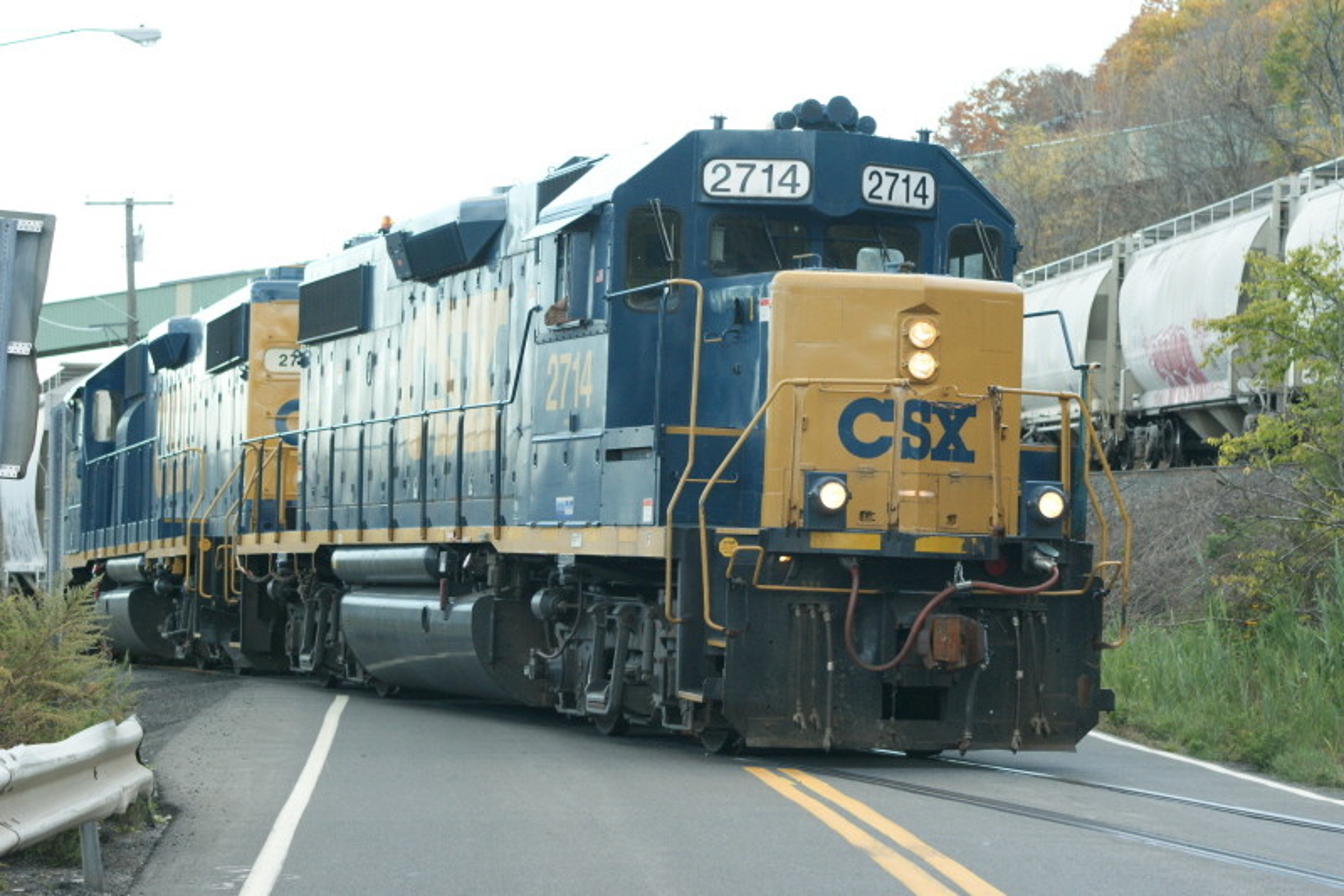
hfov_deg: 19.5
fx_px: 3919
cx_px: 672
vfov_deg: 13.0
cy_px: 448
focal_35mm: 105
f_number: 5
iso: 400
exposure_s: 1/160
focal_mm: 70
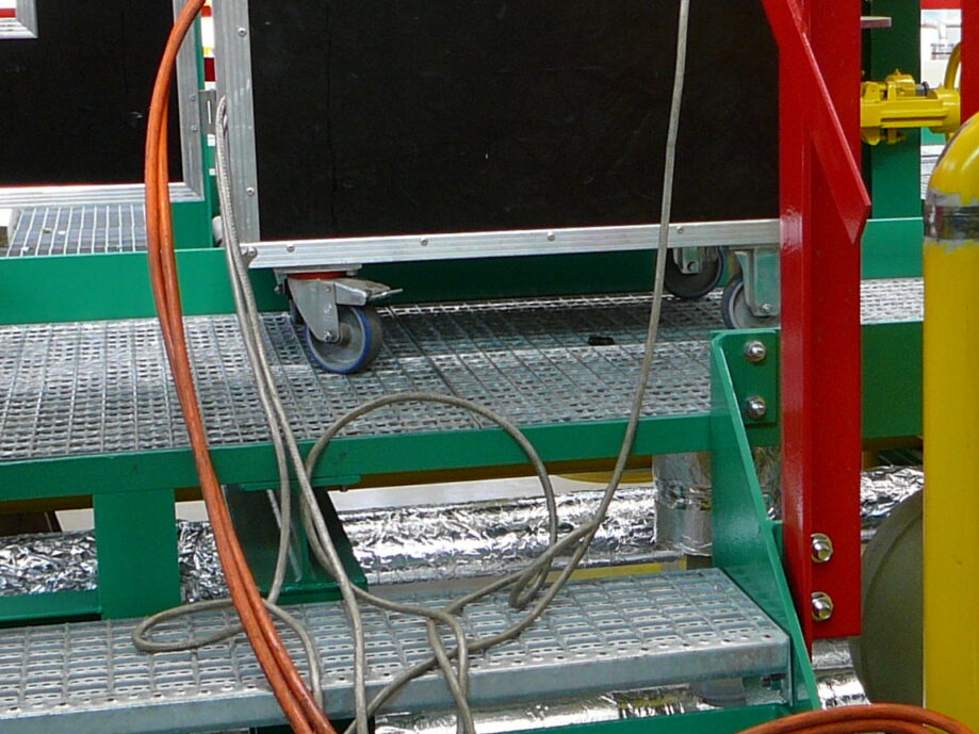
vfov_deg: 18.9
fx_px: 2206
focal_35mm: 78
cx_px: 912
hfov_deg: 24.2
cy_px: 358
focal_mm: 5.2
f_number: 2.8
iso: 80
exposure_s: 1/60
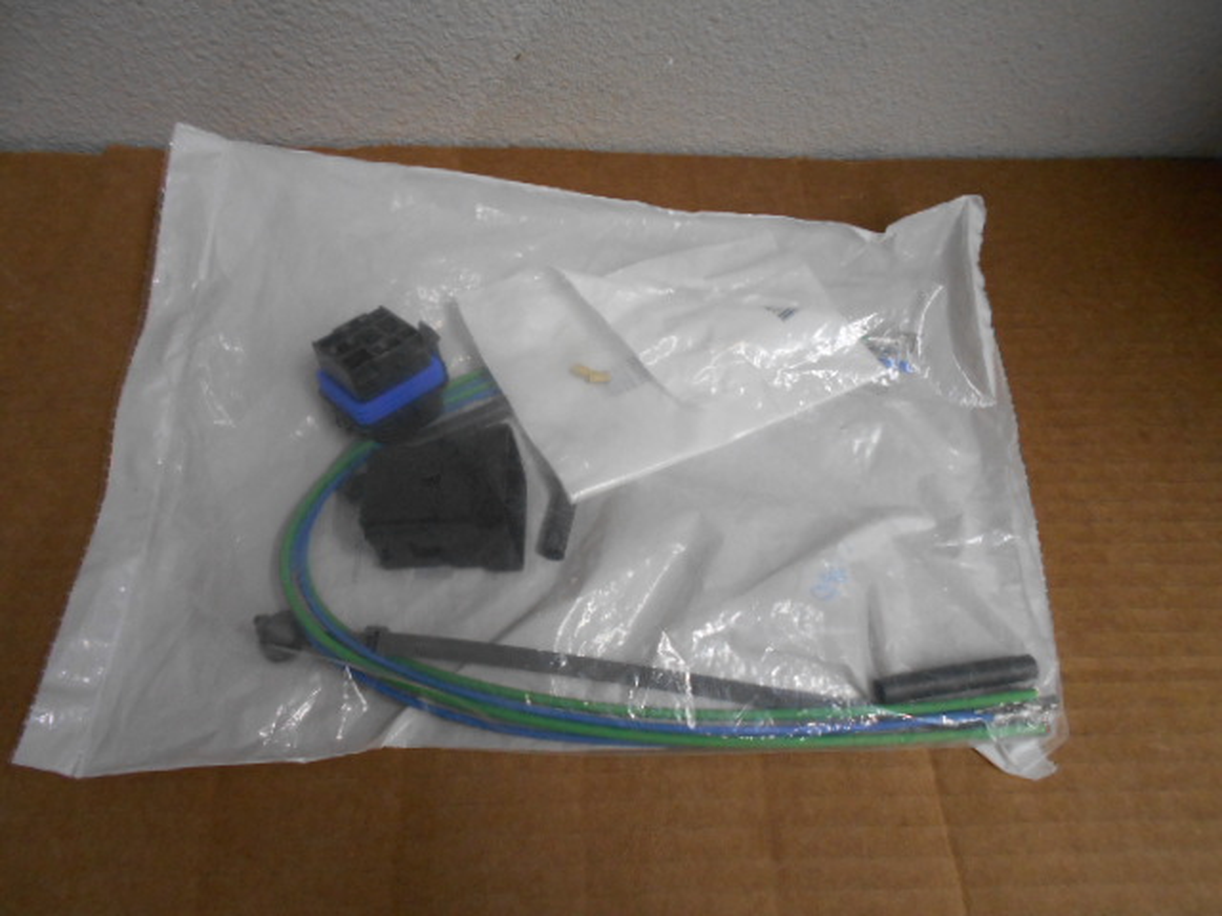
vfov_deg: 53.1
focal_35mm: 26
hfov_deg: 67.3
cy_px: 458
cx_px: 611
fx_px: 918
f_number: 3.2
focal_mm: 4.6
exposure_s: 1/25
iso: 400
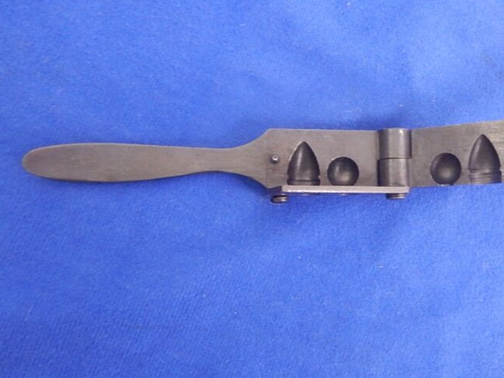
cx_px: 398
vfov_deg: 40.5
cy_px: 154
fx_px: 510
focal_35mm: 35
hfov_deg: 49.7
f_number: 3
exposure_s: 1/8
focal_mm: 4
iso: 450
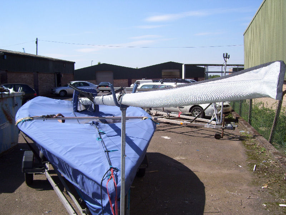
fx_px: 298
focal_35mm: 36
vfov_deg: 39.7
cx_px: 143
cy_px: 108
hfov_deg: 51.3
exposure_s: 1/640
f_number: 4.8
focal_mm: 6
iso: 80
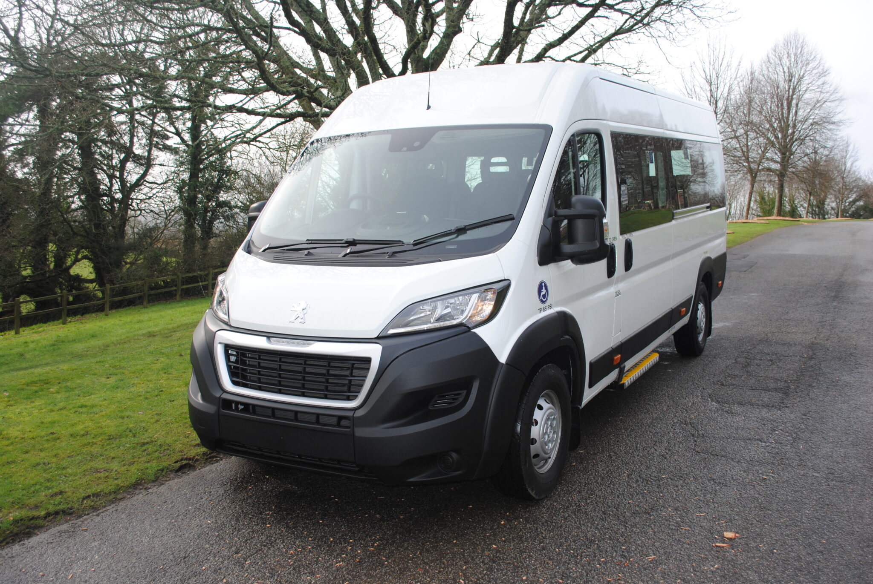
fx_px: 801
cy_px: 292
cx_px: 436
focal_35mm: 33
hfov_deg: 57.2
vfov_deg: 40.1
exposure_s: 1/200
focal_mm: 22
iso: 100
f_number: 5
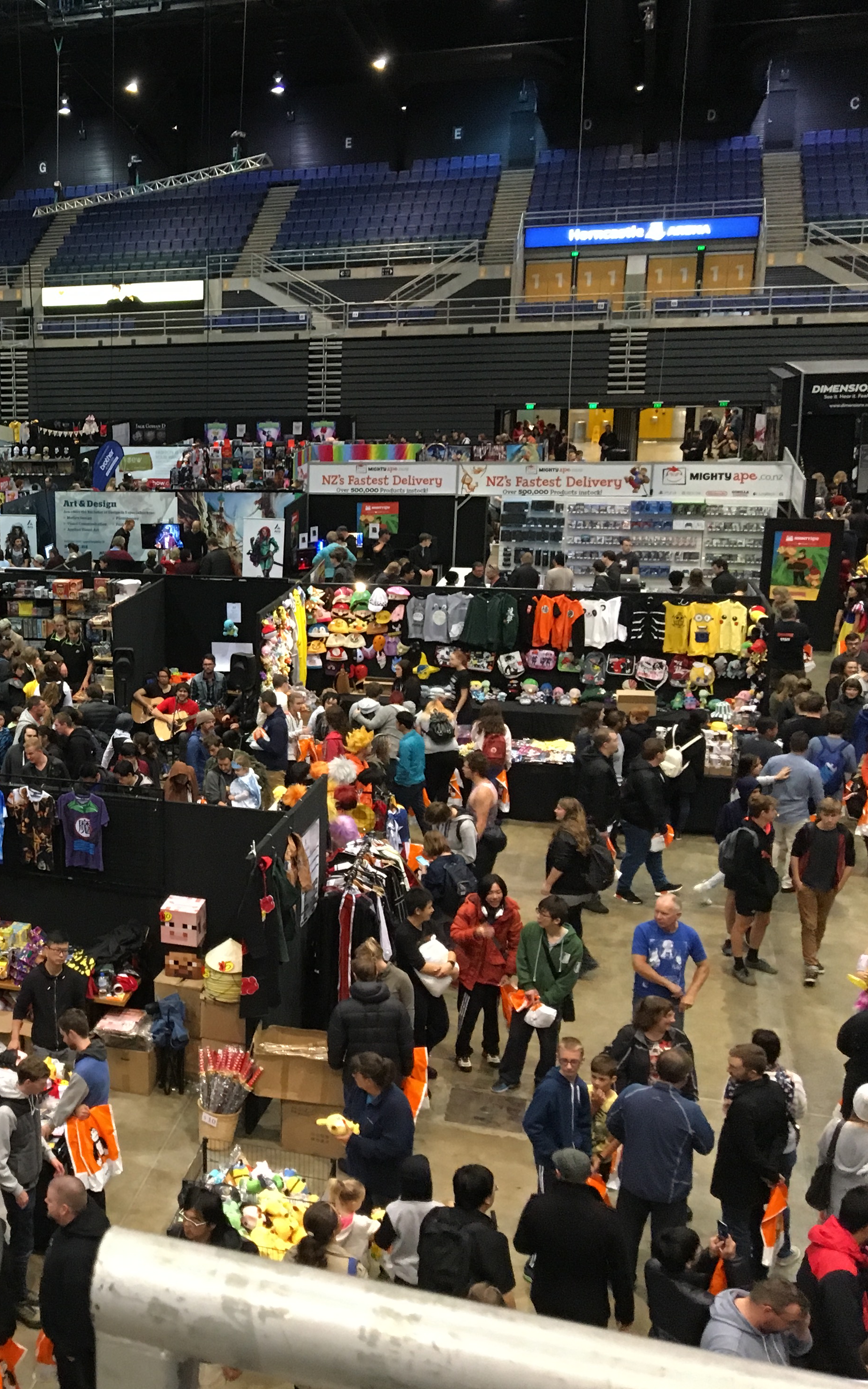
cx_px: -58
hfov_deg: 28.1
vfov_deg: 47.2
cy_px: 682
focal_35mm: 42
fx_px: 1590
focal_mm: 4.15
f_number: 2.2
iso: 250
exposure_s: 1/33
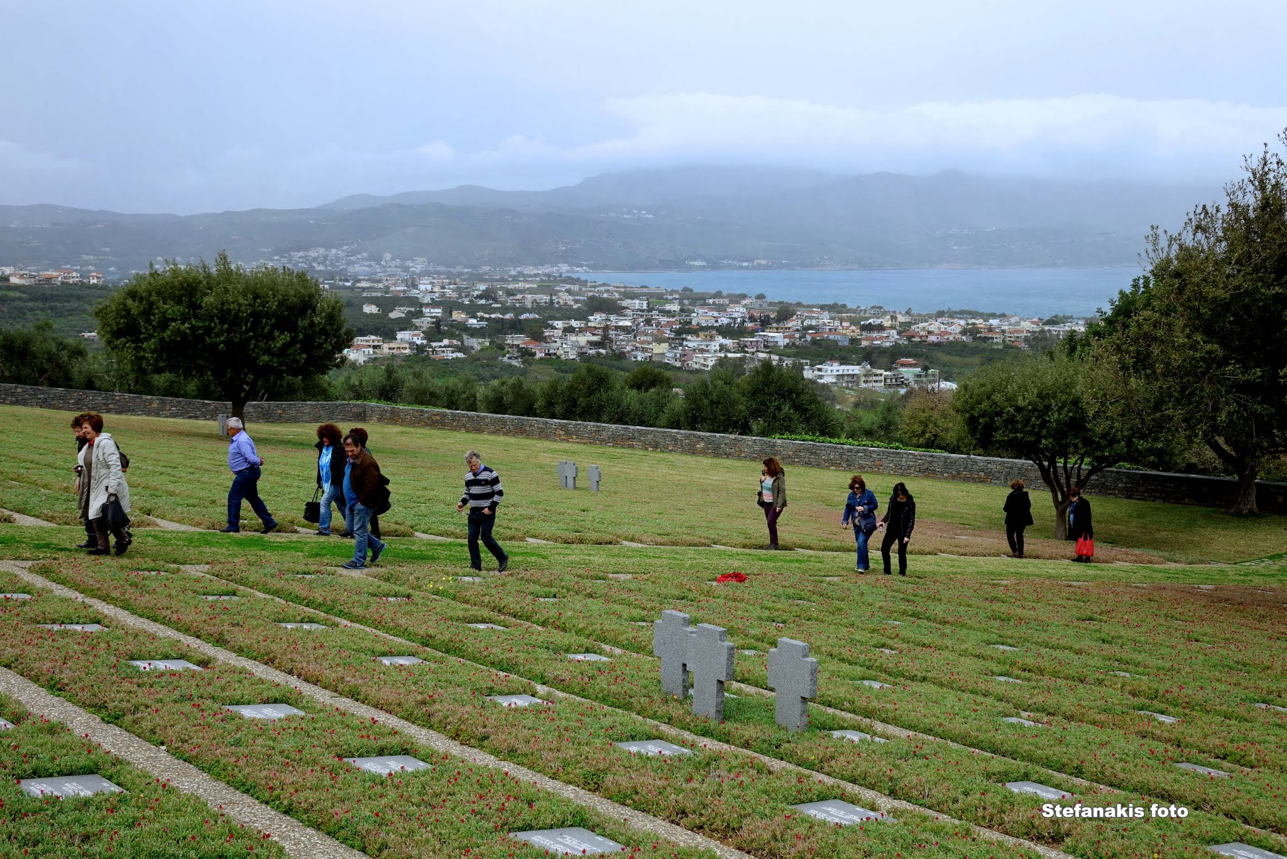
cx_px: 644
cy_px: 430
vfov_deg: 28.1
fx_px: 1716
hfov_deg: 41.1
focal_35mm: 48
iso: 125
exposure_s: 1/800
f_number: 4.5
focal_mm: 17.48
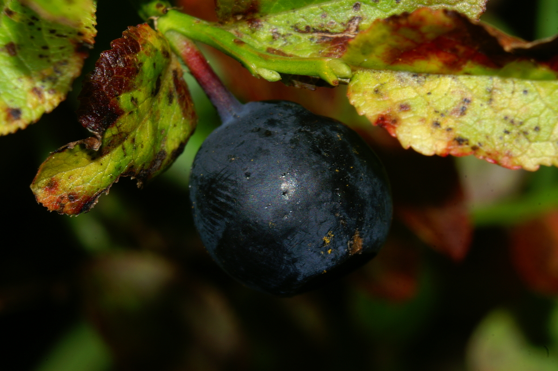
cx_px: 279
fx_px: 1626
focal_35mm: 105
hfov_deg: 19.5
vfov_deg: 13.0
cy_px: 186
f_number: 20
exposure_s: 1/125
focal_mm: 70
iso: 100
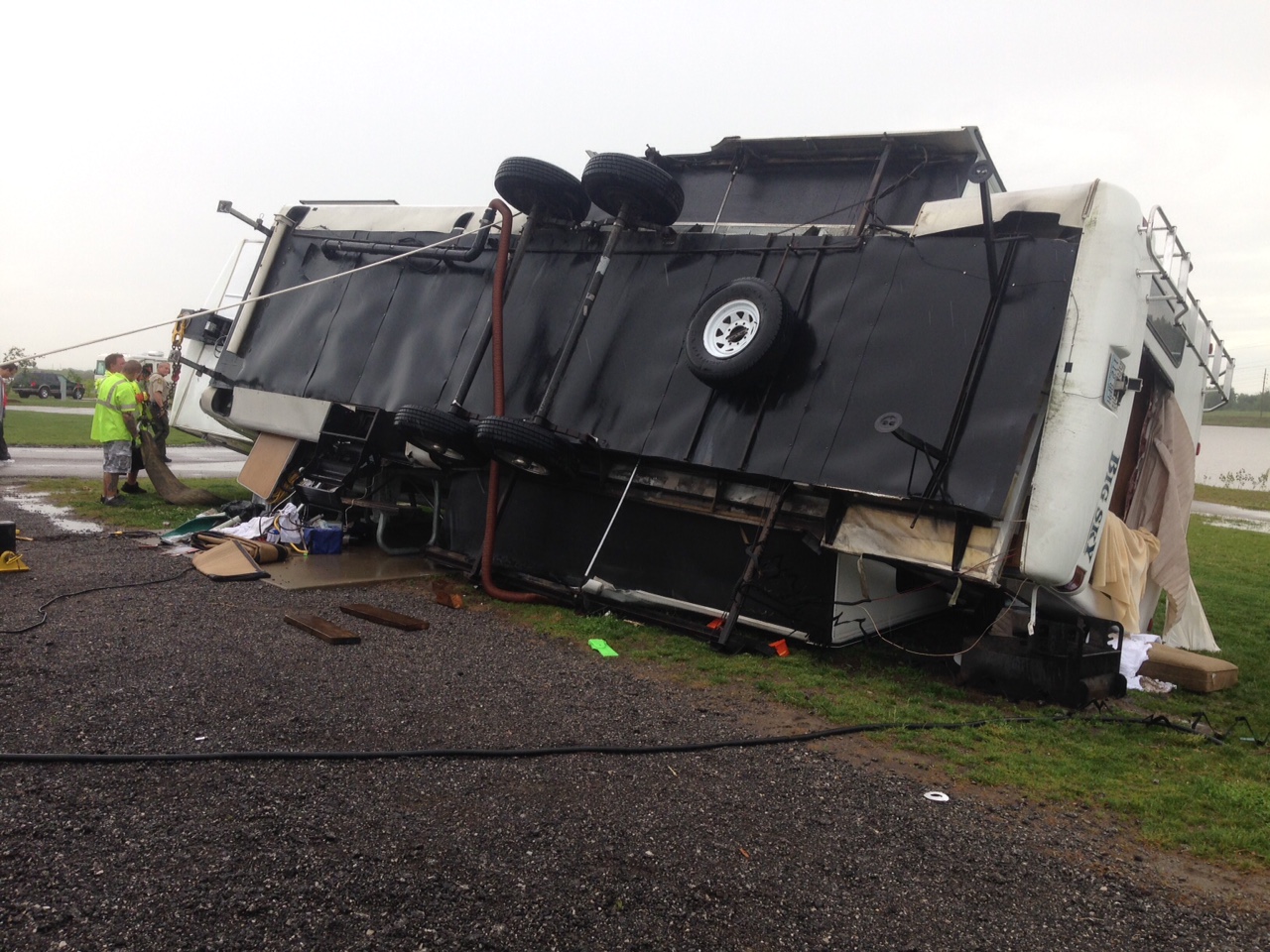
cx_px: 635
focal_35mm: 33
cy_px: 476
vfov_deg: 42.9
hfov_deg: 55.4
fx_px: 1211
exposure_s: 1/256
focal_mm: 4.12
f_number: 2.4
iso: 50
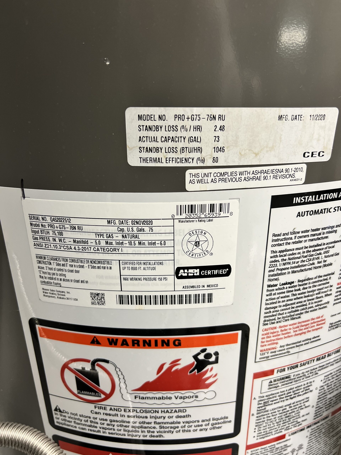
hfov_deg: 53.1
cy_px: 228
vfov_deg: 67.3
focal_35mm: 26
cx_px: 170
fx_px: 341
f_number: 1.5
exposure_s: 1/60
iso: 250
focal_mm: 5.7
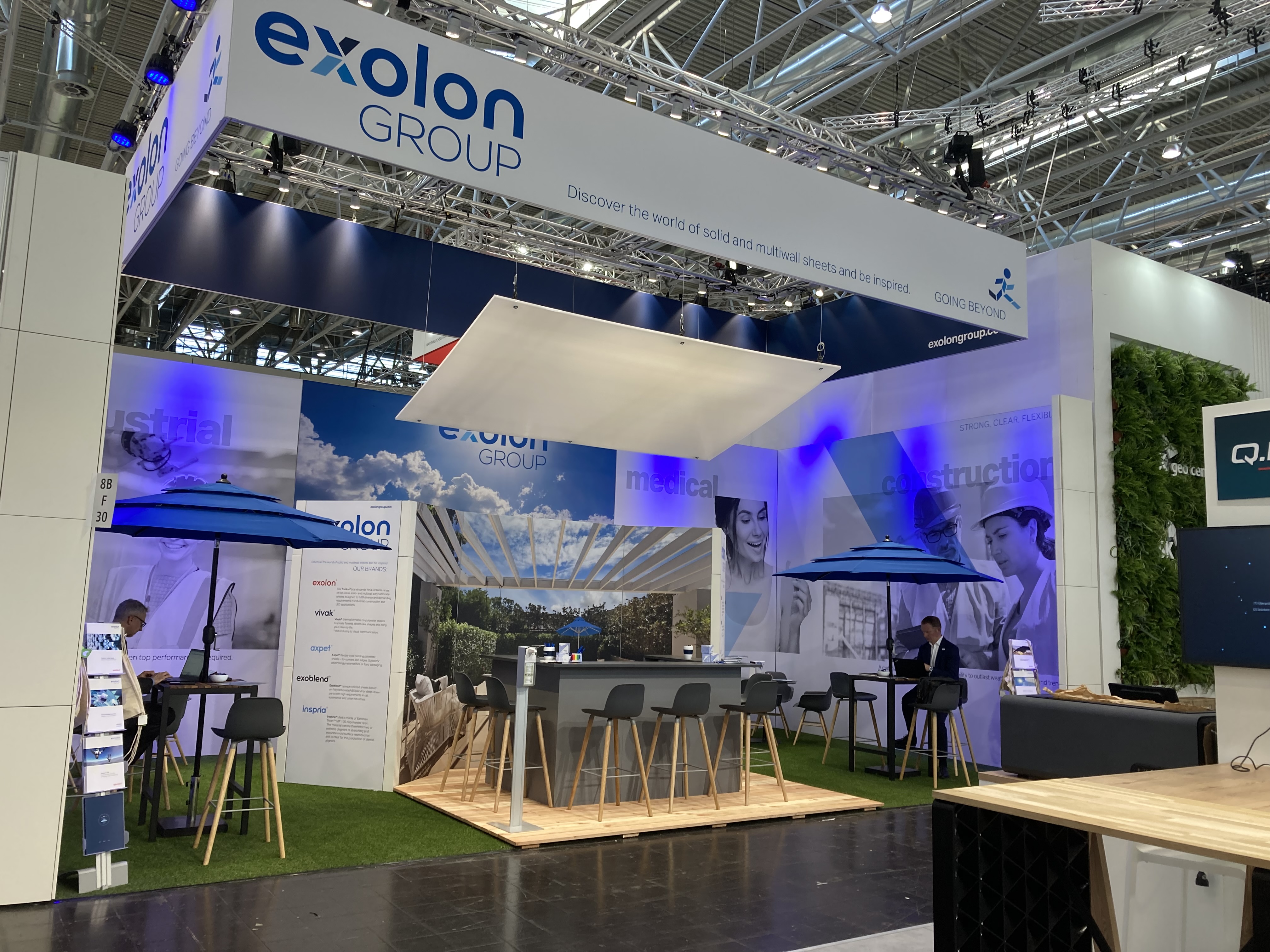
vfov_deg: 49.7
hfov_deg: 63.4
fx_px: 1027
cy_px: 476
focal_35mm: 28
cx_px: 635
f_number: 1.8
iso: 64
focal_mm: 3.99
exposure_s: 1/100
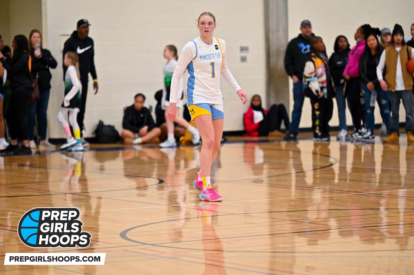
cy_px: 138
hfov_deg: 12.1
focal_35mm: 170
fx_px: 1954
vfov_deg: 8.1
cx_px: 207
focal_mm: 170
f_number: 2.8
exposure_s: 1/1000
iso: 5000
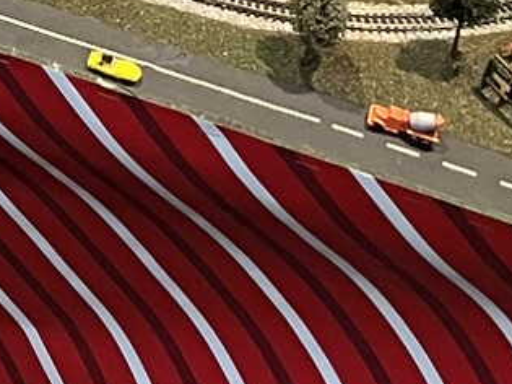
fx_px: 2499
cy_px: -607
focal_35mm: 169
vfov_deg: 8.0
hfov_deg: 10.6
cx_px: -572
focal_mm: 5.1
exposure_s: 1/60
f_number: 1.6
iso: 320
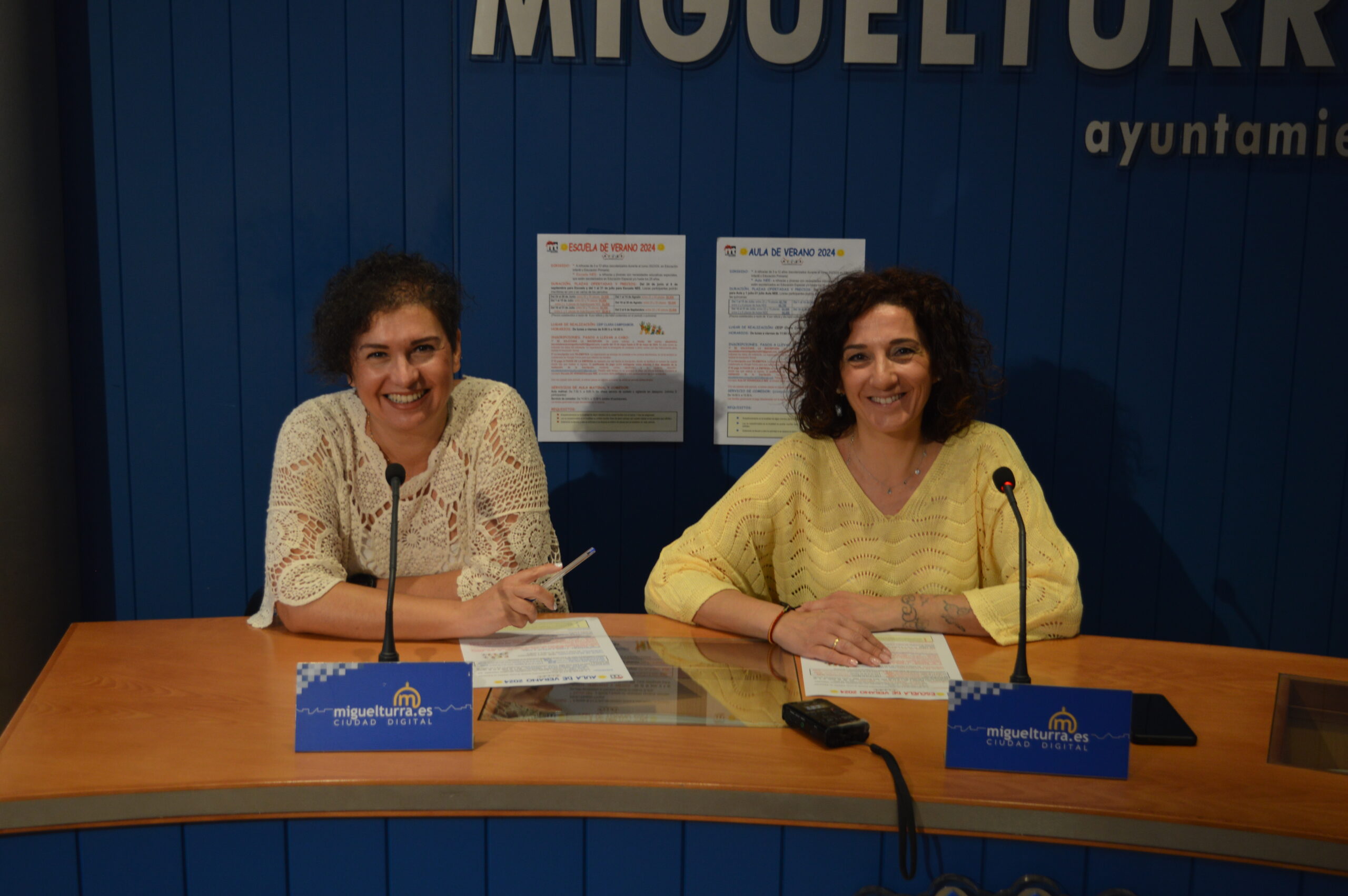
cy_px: 448
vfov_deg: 31.8
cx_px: 674
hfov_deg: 46.4
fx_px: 1571
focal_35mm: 42
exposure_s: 1/60
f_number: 4.2
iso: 400
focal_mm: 28
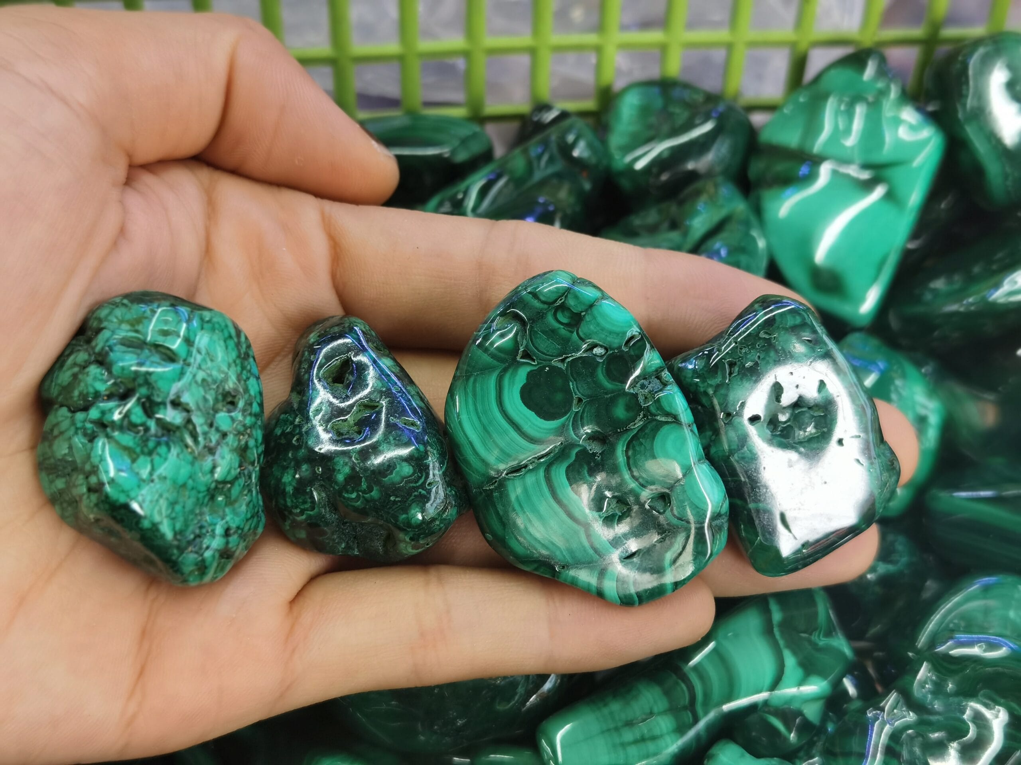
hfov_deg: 35.5
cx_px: 510
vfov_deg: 27.0
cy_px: 382
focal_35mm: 54
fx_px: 1593
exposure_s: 1/100
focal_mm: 6.71
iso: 80
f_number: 4
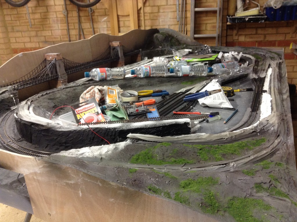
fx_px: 283
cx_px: 148
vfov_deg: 42.8
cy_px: 111
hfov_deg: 55.4
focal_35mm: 33
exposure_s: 1/24
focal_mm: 3.3
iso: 100
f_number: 2.4
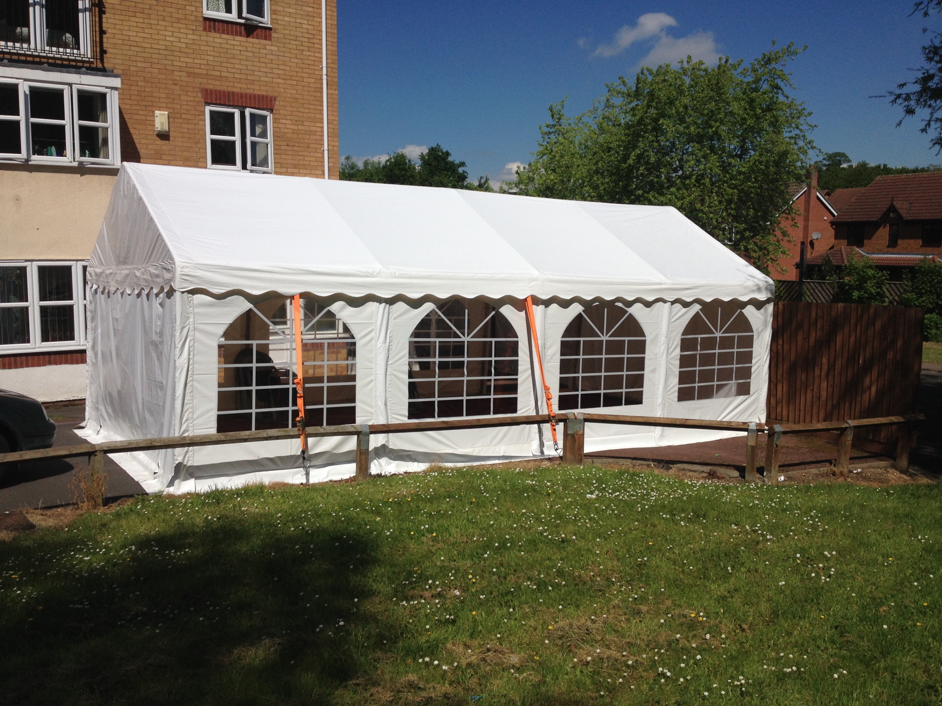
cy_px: 353
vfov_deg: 40.7
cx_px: 471
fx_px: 952
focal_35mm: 35
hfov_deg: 52.6
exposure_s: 1/5025
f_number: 2.4
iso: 50
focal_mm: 4.28
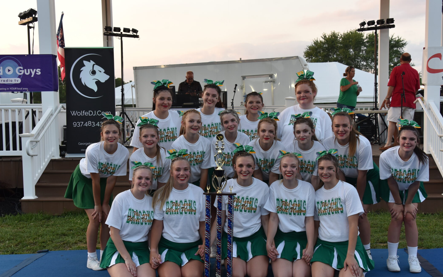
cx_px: 228
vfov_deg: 23.1
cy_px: 159
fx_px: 676
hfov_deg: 36.3
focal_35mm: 56
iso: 640
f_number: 5.6
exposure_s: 1/125
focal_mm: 45
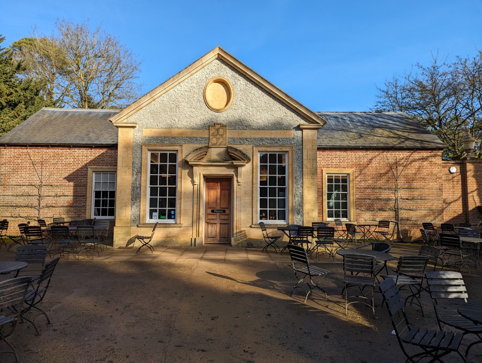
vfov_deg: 56.9
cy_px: 182
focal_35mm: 24
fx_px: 335
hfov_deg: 71.5
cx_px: 241
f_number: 1.85
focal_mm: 6.81
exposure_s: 1/1508
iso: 46
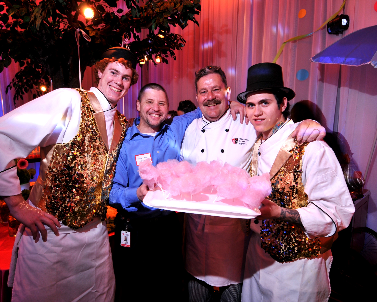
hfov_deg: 73.5
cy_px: 151
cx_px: 174
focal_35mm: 23
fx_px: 252
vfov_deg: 61.8
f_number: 8
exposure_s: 1/4
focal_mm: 13
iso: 200
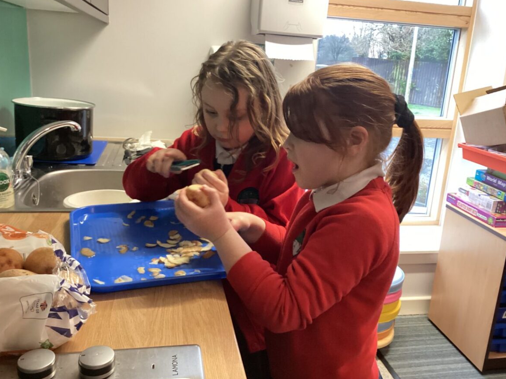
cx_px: 258
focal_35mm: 32
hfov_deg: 56.8
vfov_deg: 44.2
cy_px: 186
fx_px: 468
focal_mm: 3.3
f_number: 2.4
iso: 320
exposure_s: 1/25
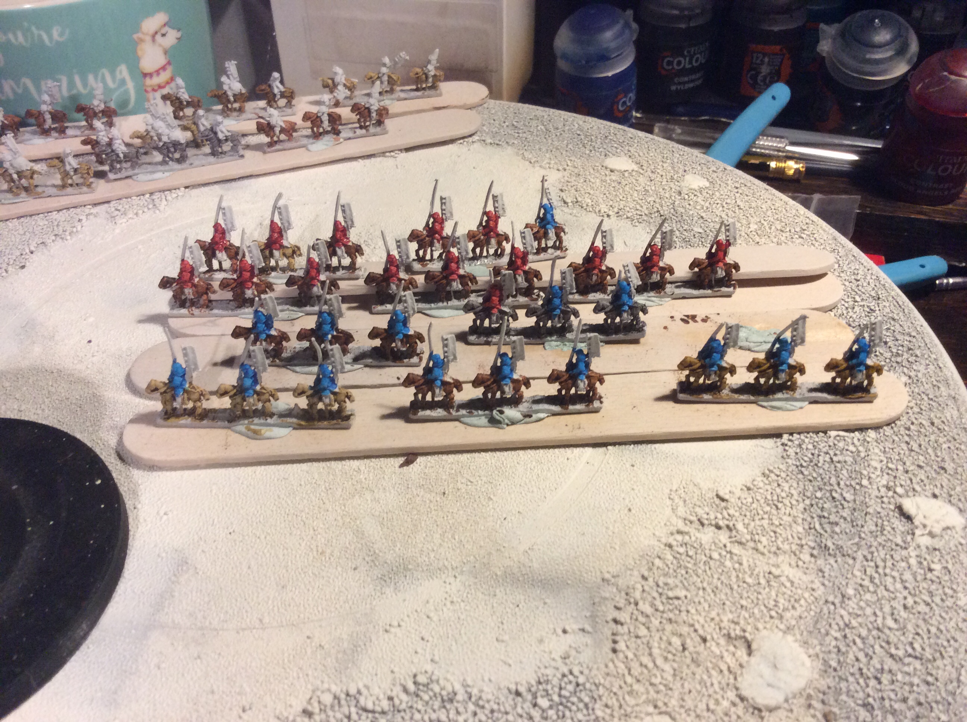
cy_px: 361
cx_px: 484
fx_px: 893
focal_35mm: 32
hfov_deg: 56.9
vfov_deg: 44.1
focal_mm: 3.3
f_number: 2.4
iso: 160
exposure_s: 1/25
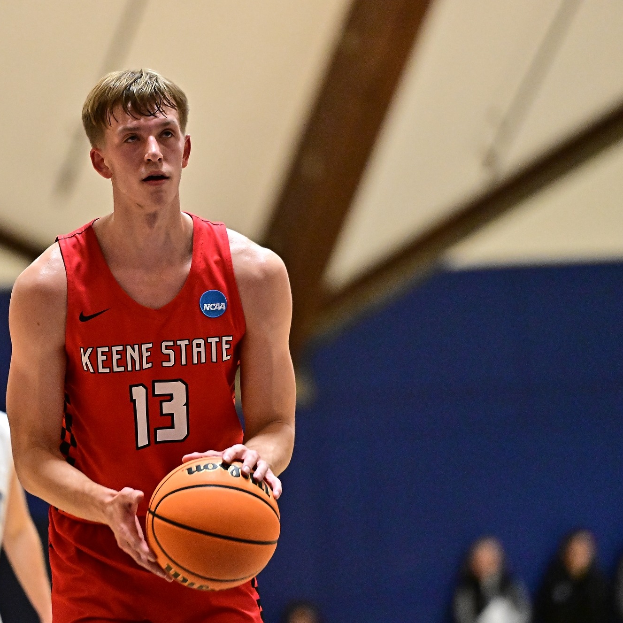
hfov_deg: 6.8
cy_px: 312
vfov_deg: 6.8
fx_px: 5213
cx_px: 180
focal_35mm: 256
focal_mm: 200
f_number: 2.8
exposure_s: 1/1600
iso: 8000
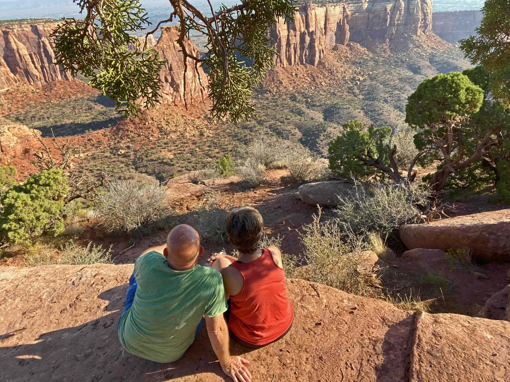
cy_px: 191
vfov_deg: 58.9
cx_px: 255
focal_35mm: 23
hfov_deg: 73.9
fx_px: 339
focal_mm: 2.71
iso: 25
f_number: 2.2
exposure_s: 1/232
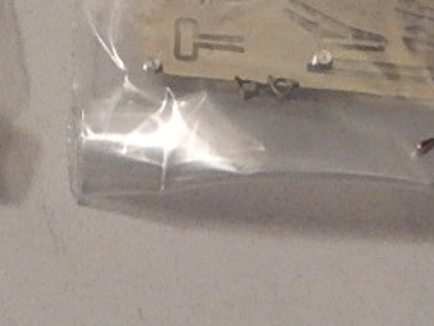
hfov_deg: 7.6
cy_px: -539
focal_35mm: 258
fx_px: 3238
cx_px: -94
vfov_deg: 5.5
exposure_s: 1/15
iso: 400
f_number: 4.2
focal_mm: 7.3
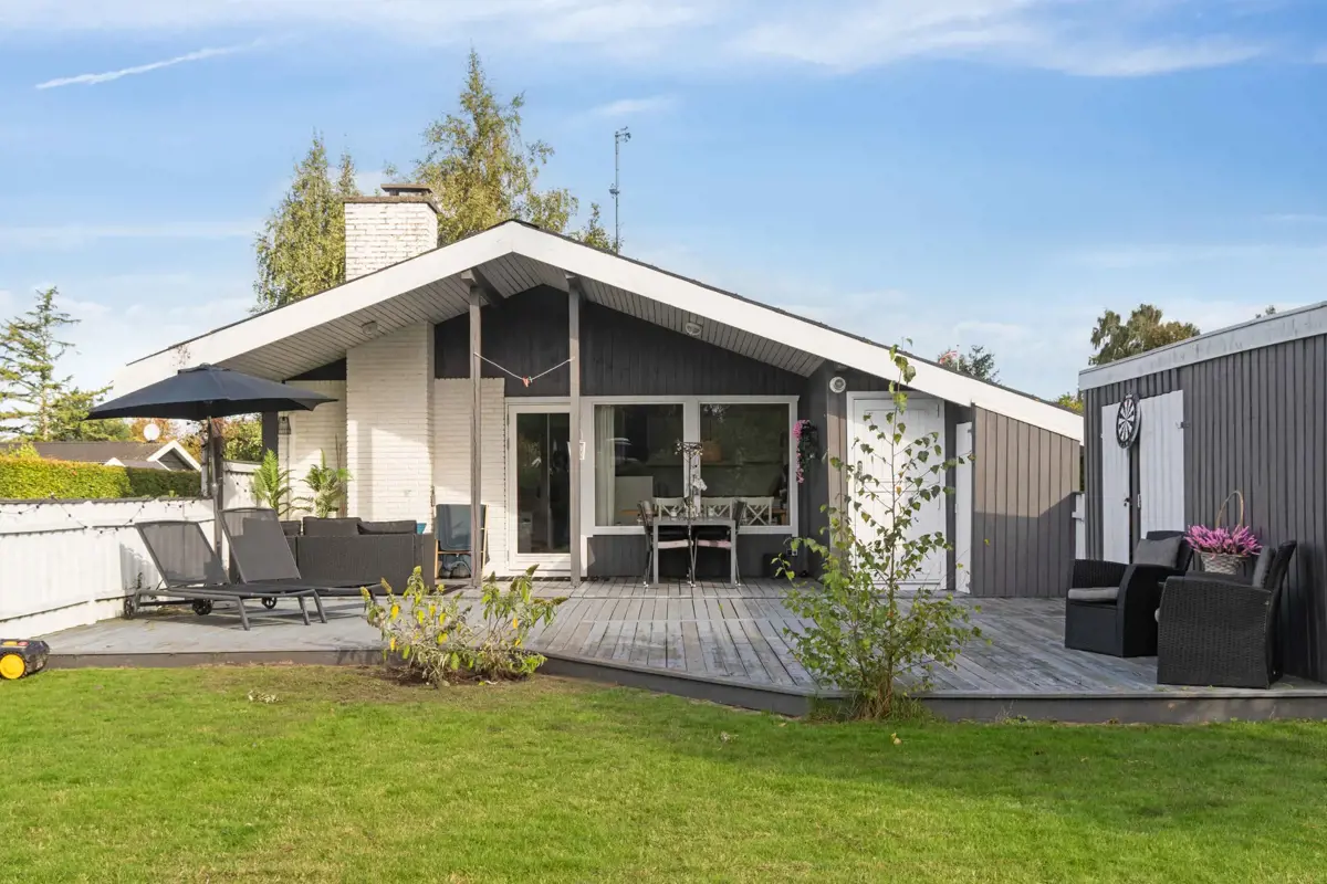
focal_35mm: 38
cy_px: 442
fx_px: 1382
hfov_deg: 51.3
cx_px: 664
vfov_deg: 35.5
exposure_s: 1/160
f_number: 8
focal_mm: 25
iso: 200
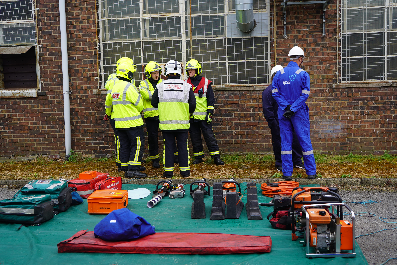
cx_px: 199
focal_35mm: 45
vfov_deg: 29.9
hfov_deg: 43.6
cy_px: 131
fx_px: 496
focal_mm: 43
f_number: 5
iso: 100
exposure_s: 1/125
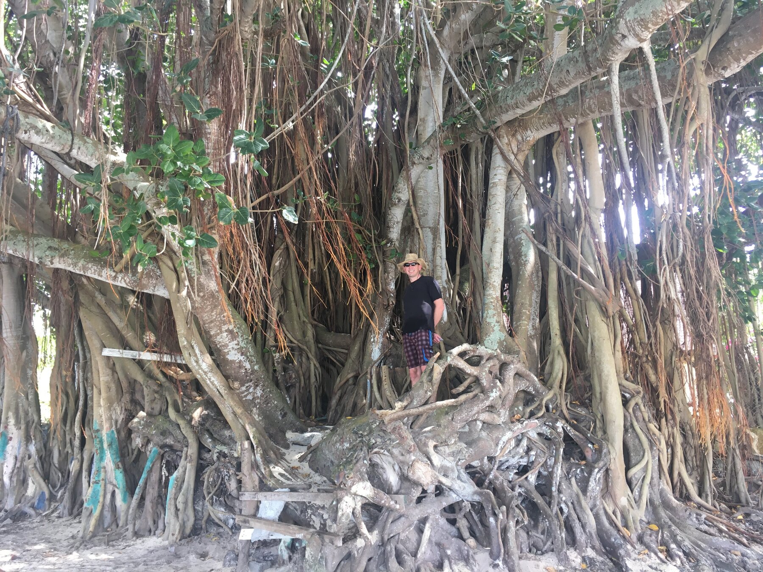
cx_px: 382
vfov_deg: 48.2
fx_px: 639
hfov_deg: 61.7
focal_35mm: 29
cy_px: 286
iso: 25
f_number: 2.2
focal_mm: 4.15
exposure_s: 1/33
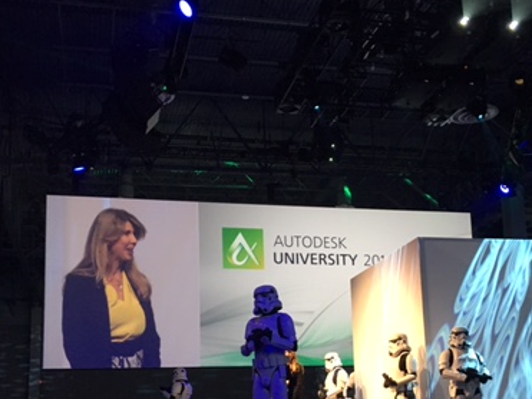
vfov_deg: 28.7
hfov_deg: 38.2
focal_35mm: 50
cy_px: 291
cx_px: 285
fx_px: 768
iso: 160
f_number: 2.2
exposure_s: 1/30
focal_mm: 4.15
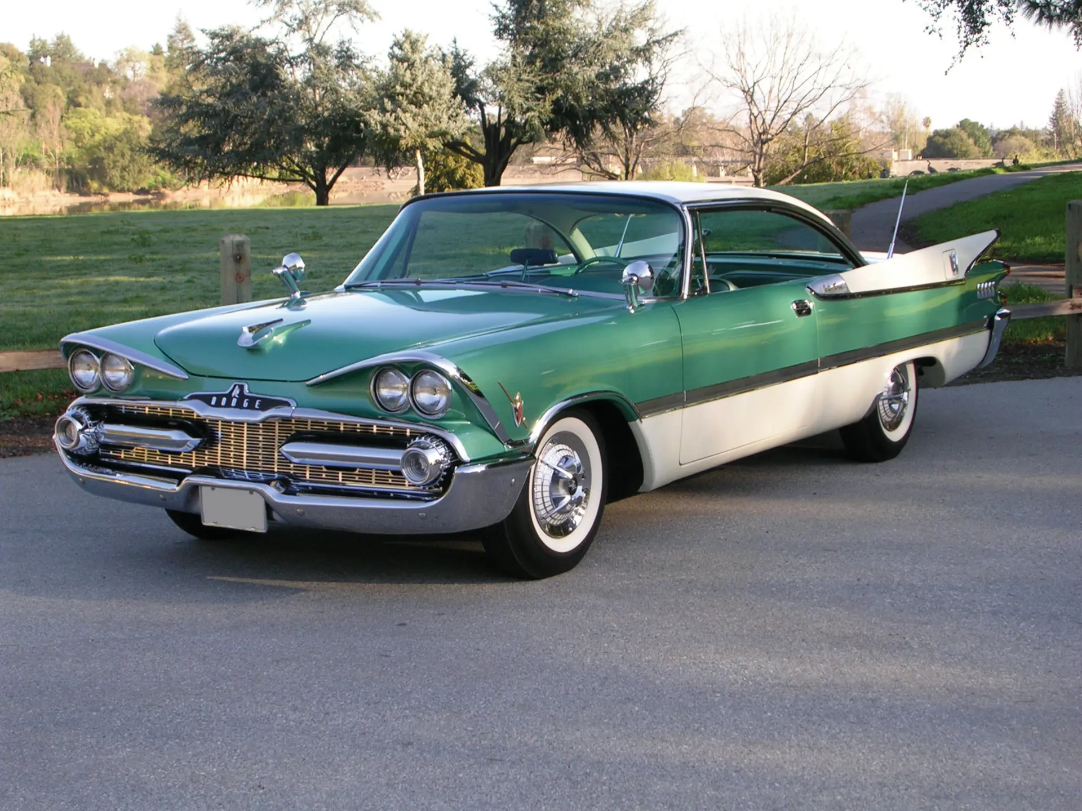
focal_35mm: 63
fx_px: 1969
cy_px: 406
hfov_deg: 30.7
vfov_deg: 23.3
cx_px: 541
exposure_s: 1/151
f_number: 3.5
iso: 50
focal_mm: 9.6
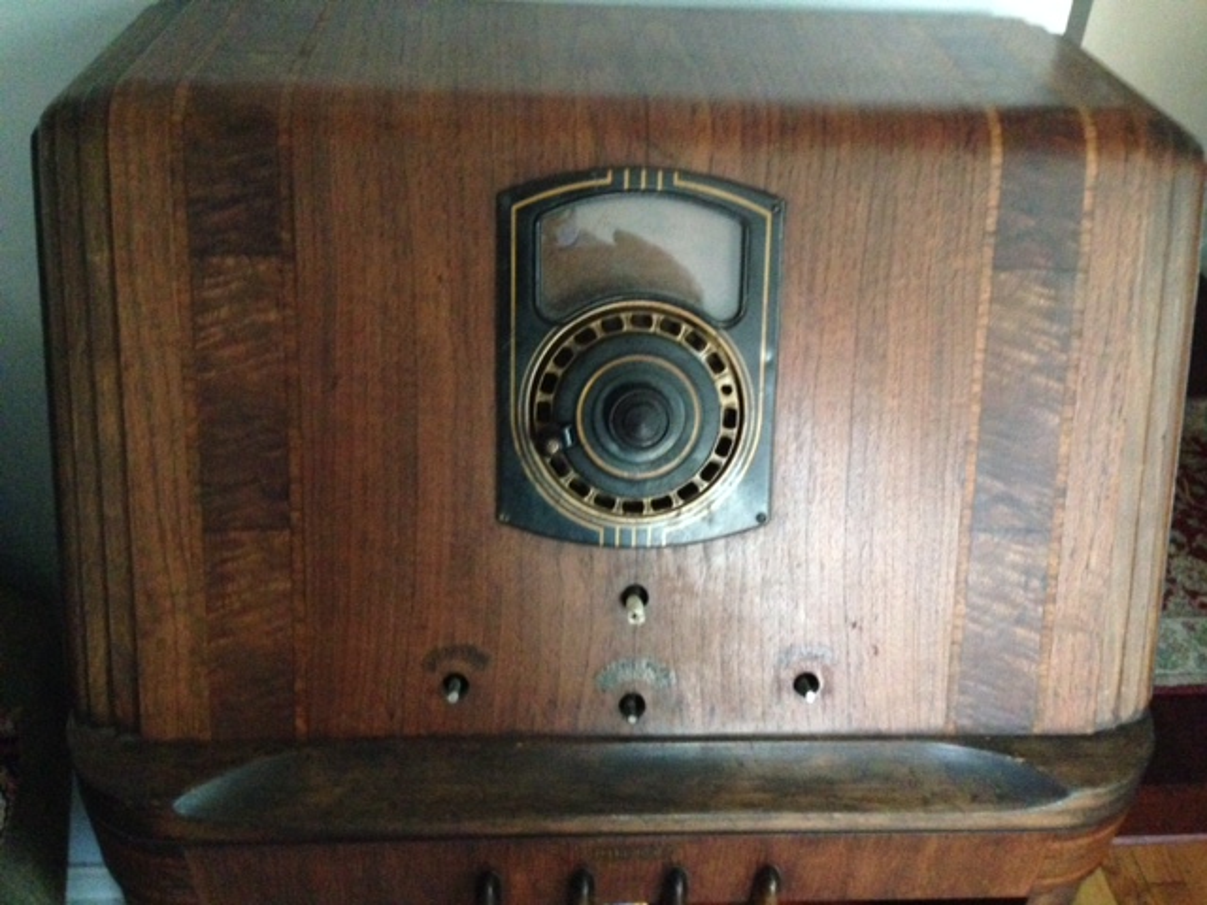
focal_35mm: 33
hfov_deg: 55.4
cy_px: 452
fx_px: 1151
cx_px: 604
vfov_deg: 42.9
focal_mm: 4.12
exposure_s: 1/15
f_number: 2.4
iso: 800
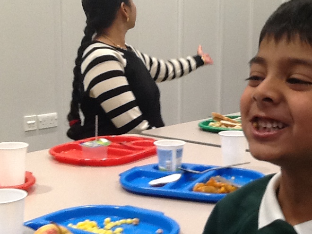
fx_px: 577
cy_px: 130
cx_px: 204
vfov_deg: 22.9
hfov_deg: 30.1
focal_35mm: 64
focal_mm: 2.03
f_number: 2.4
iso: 64
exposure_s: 1/33
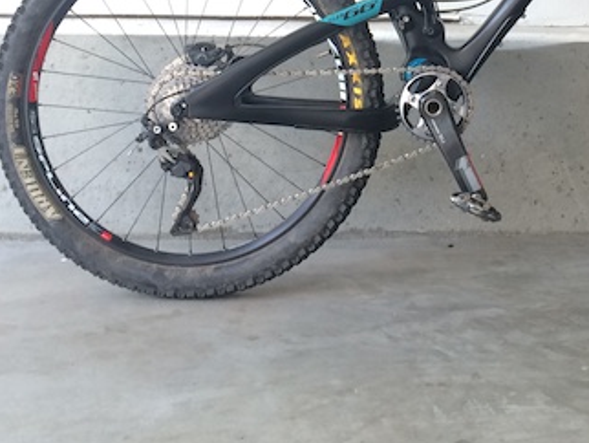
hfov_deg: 26.4
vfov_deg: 19.4
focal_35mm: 72
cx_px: 492
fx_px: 1226
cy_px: -81
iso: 32
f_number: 2.2
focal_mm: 4.15
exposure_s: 1/40
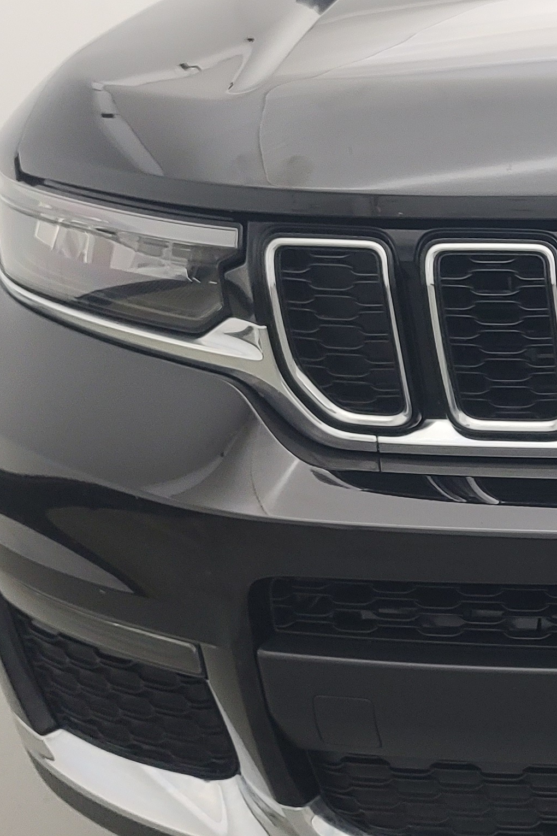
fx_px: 1578
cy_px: 301
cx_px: 825
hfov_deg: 18.0
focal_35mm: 68
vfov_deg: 29.5
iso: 400
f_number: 1.8
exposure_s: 1/40
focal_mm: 7
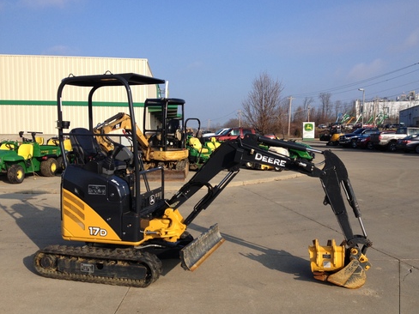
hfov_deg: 47.8
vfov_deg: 36.8
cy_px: 170
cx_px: 233
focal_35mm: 39
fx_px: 472
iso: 50
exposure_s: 1/1534
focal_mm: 4.28
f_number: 2.4
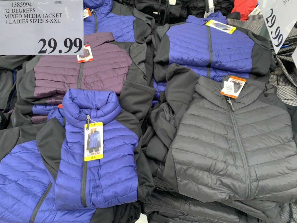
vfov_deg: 53.1
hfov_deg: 67.3
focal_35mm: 26
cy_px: 112
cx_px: 148
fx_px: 223
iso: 200
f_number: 1.8
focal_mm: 4.25
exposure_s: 1/60
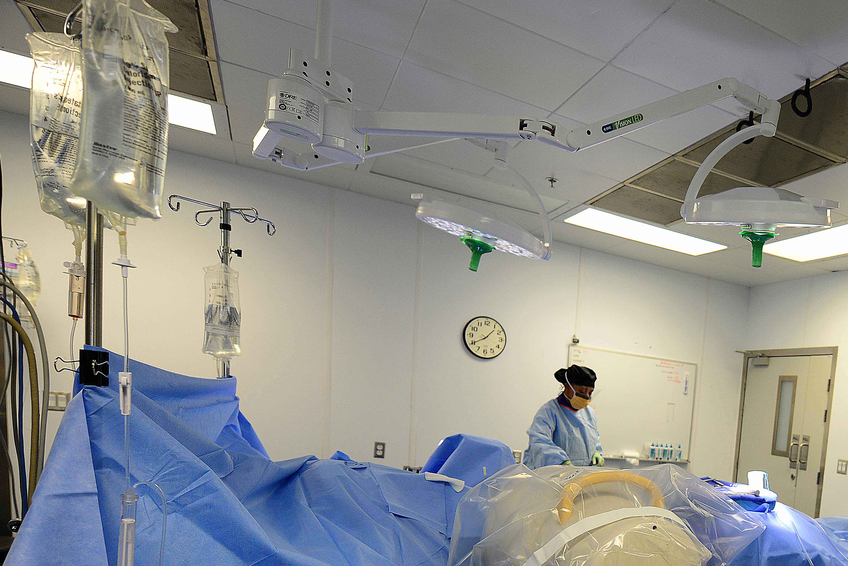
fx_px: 660
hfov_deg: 56.9
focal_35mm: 28
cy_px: 516
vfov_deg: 42.4
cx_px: 754
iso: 400
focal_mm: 14
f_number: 3.5
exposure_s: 1/125
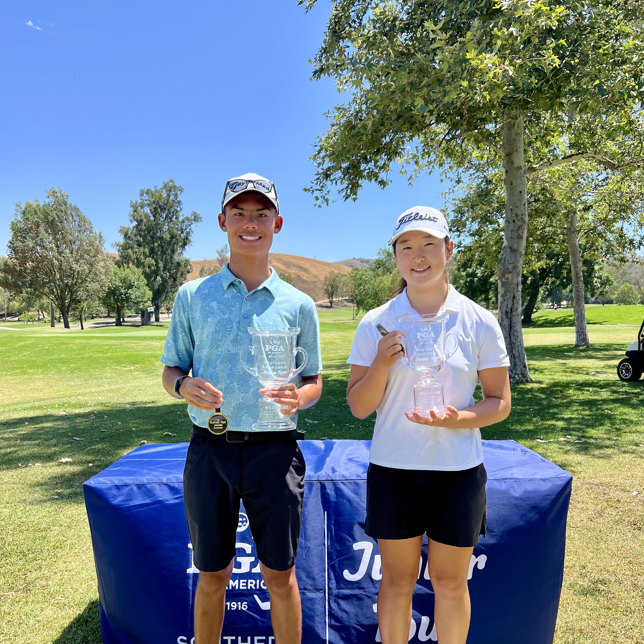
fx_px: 652
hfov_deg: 52.5
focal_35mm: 31
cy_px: 378
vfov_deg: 52.3
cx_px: 319
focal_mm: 5.7
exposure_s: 1/2457
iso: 50
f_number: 1.5
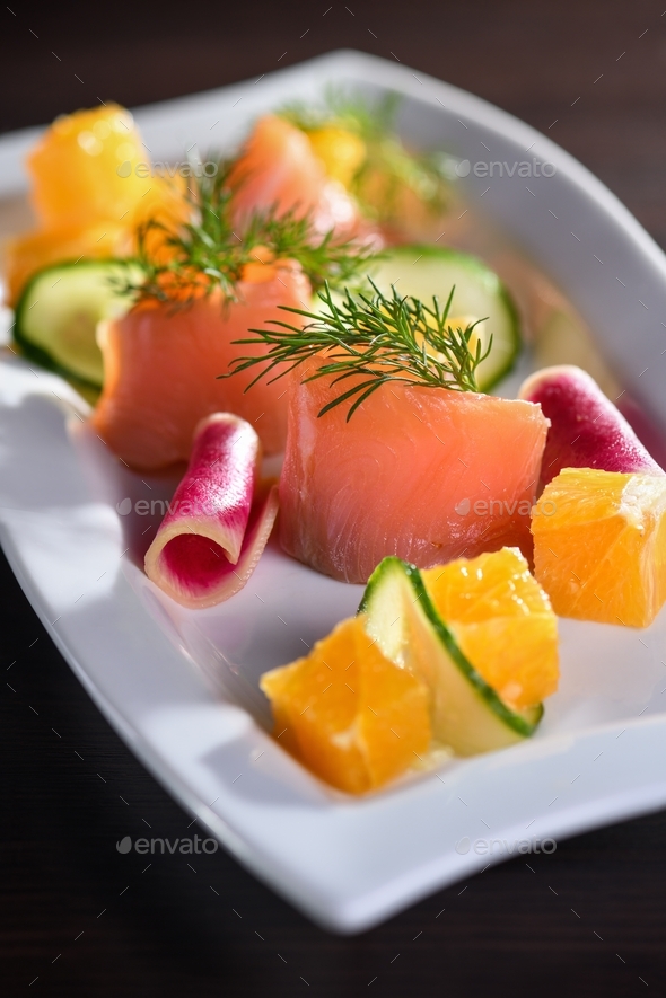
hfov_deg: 13.0
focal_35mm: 105
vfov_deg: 19.5
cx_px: 333
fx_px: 2914
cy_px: 499
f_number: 8
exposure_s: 1/80
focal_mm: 105
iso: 100
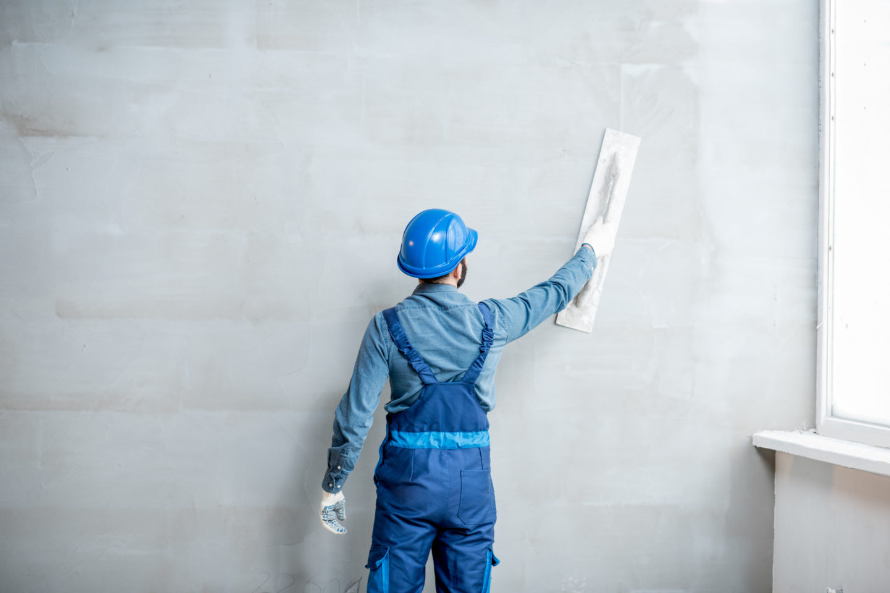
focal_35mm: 85
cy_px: 296
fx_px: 2101
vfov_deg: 16.1
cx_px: 445
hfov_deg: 23.9
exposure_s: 1/200
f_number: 2.2
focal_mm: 85
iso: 250
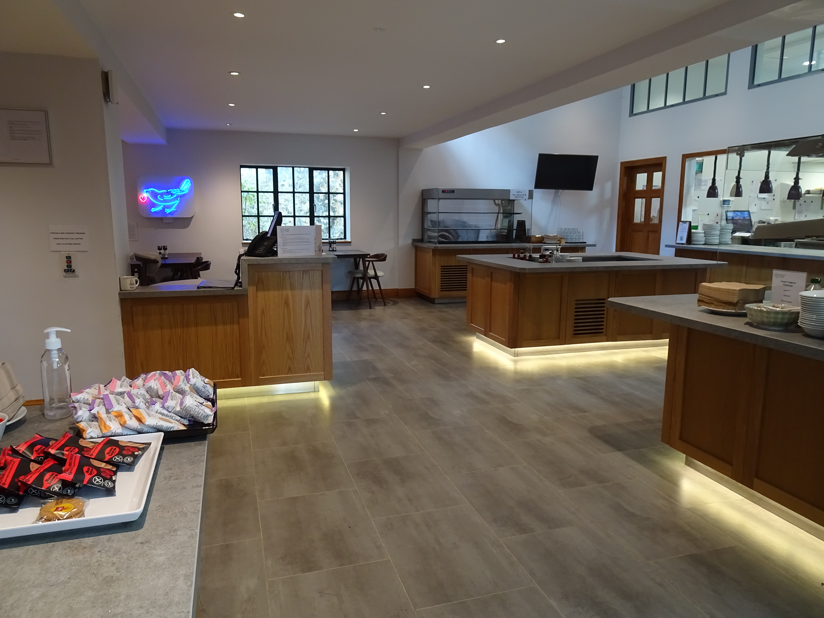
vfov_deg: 56.8
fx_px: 571
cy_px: 309
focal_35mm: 24
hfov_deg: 71.6
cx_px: 412
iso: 200
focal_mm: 4.1
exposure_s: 1/30
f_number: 3.5
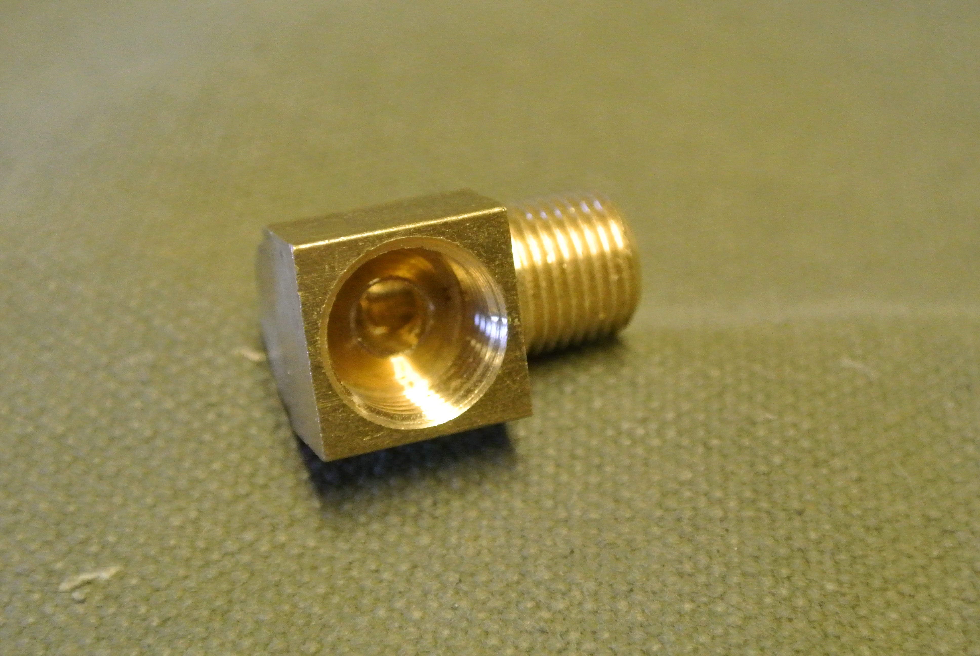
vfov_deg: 18.5
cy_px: 328
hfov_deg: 27.3
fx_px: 2017
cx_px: 490
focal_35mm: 74
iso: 3200
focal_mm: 27.6
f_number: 5.6
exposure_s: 1/80
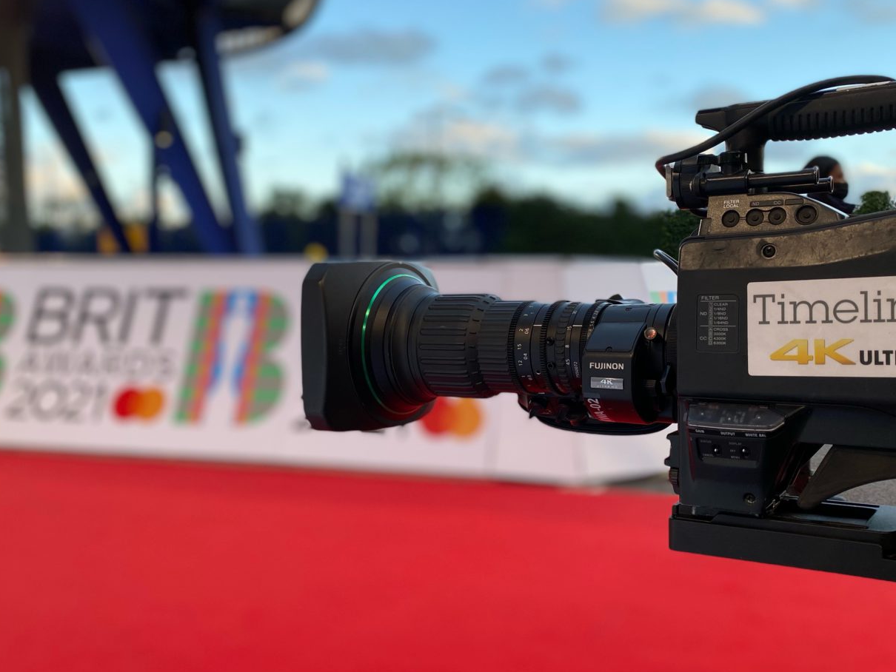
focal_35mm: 33
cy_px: 349
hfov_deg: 55.3
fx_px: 854
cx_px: 475
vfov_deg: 43.0
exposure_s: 1/215
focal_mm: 4.25
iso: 32
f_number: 1.8
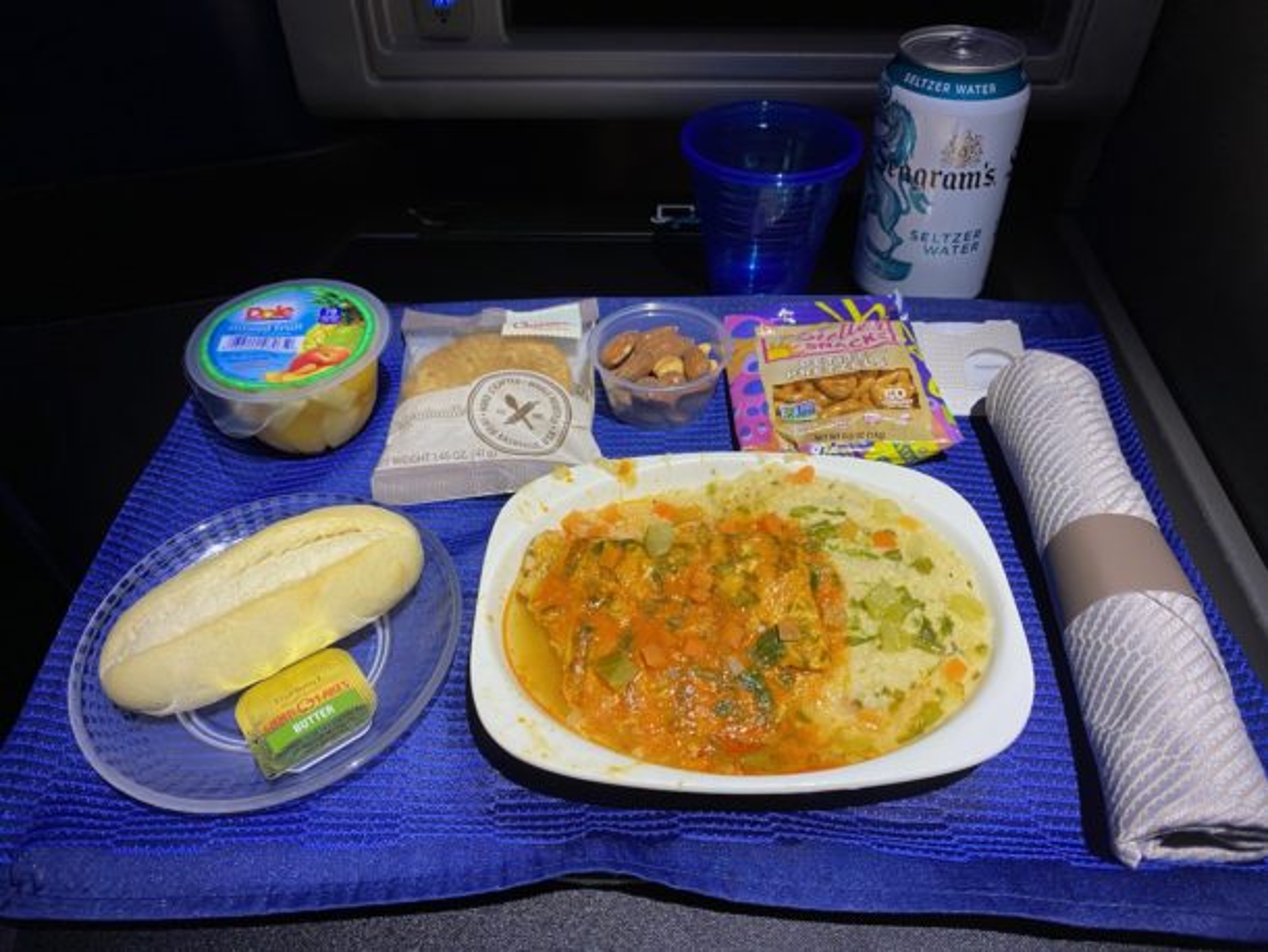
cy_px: 476
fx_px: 953
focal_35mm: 26
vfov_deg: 53.1
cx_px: 634
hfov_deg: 67.3
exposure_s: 1/42
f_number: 1.8
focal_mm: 4.25
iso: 160
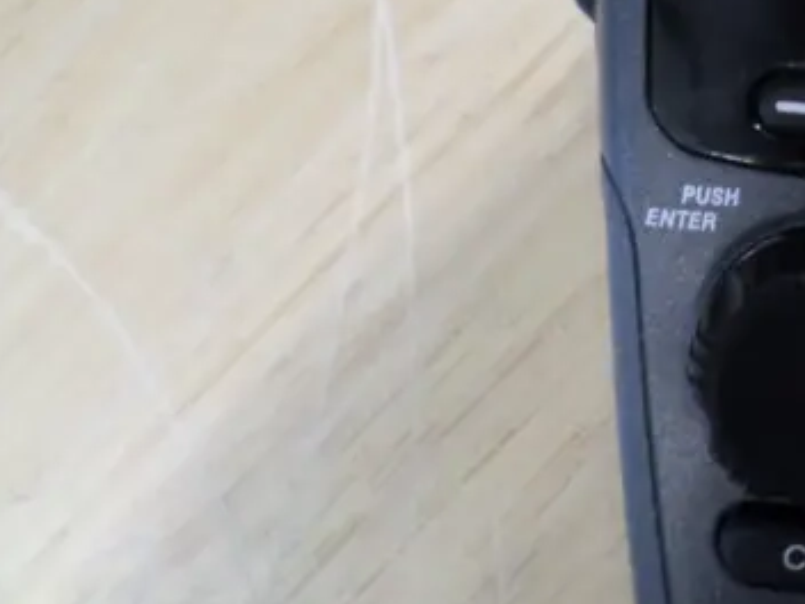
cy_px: -146
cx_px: 1021
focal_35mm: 64
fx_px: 1488
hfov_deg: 26.2
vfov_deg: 21.1
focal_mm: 4.5
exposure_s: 1/30
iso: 160
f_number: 2.5
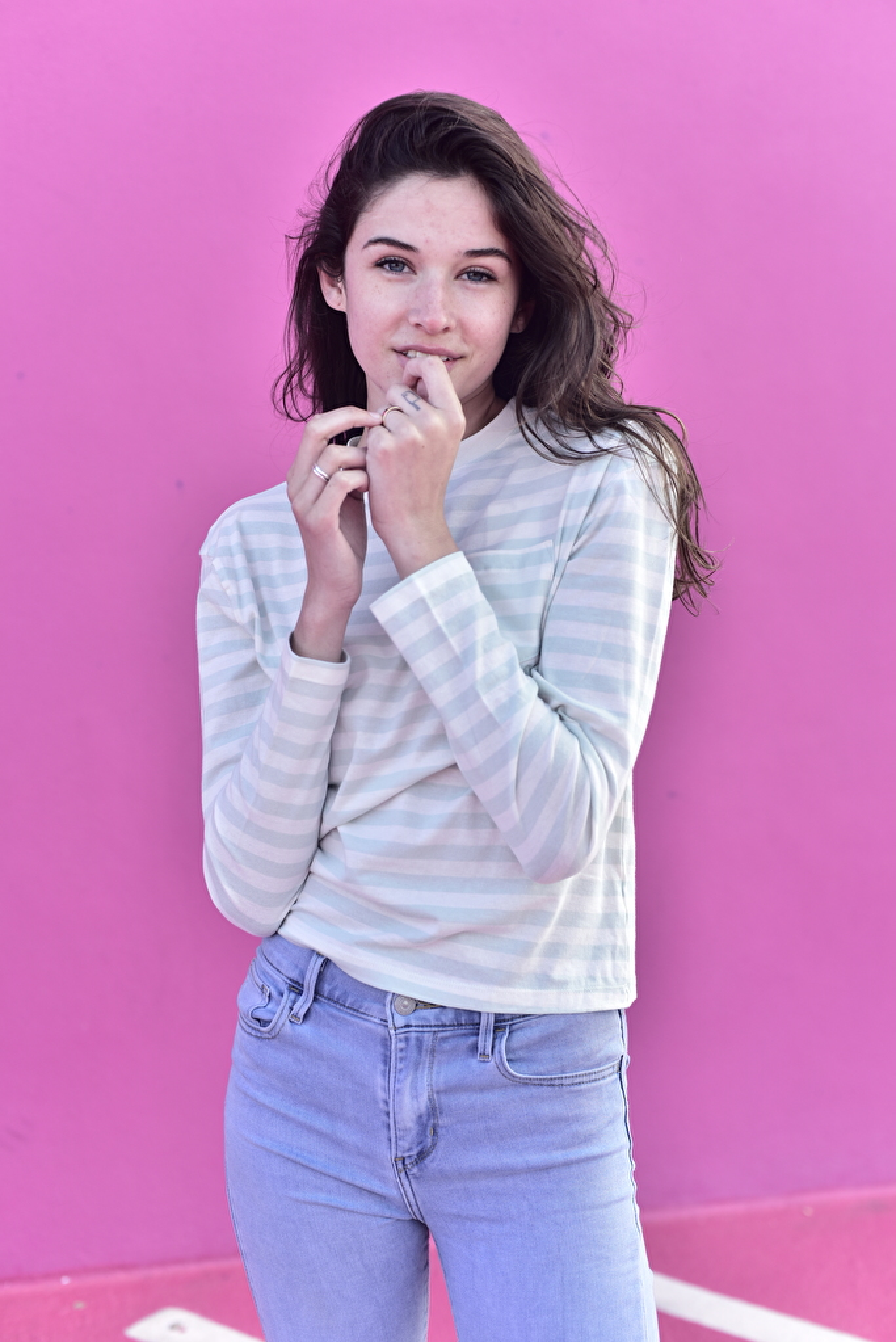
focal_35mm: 50
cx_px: 448
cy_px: 671
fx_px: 1865
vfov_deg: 39.6
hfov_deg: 27.0
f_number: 4
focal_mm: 50
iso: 100
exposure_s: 1/320
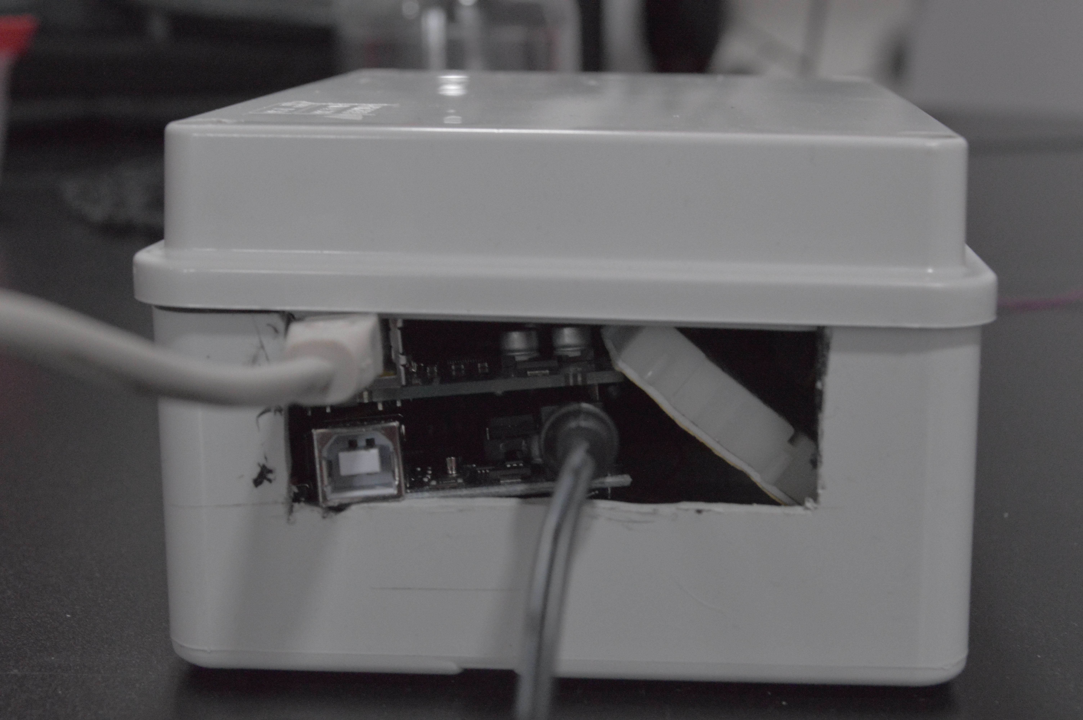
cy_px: 360
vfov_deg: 22.6
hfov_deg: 33.4
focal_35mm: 60
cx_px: 542
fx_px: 1803
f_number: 8
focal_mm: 40
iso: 3200
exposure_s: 1/40
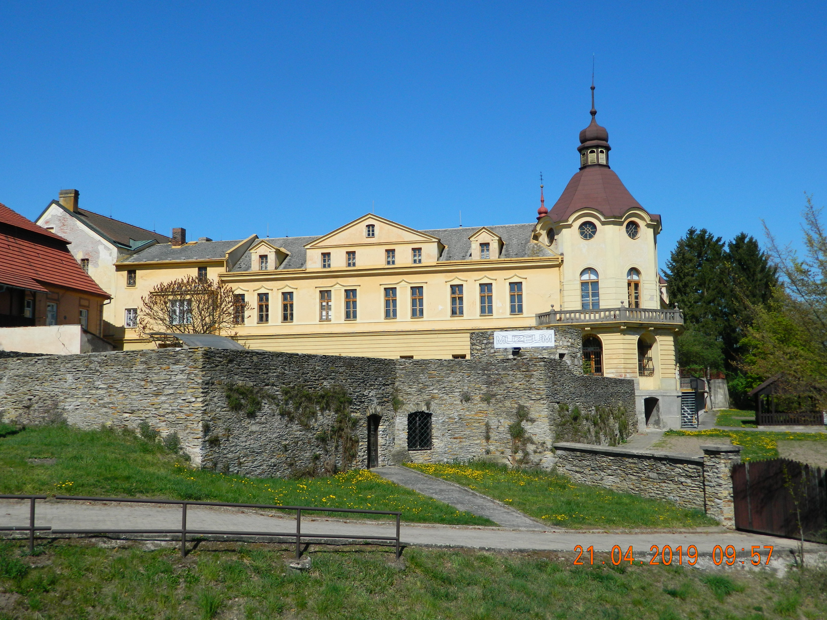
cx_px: 414
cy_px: 310
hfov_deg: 52.6
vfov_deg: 40.7
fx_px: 836
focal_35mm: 35
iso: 80
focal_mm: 6.2
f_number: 9.4
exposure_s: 1/320
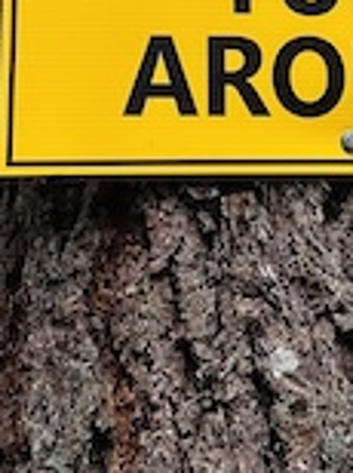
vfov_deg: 14.3
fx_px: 1704
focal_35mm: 125
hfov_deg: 11.8
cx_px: 246
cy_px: -316
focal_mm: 6.86
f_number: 1.78
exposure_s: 1/218
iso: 80
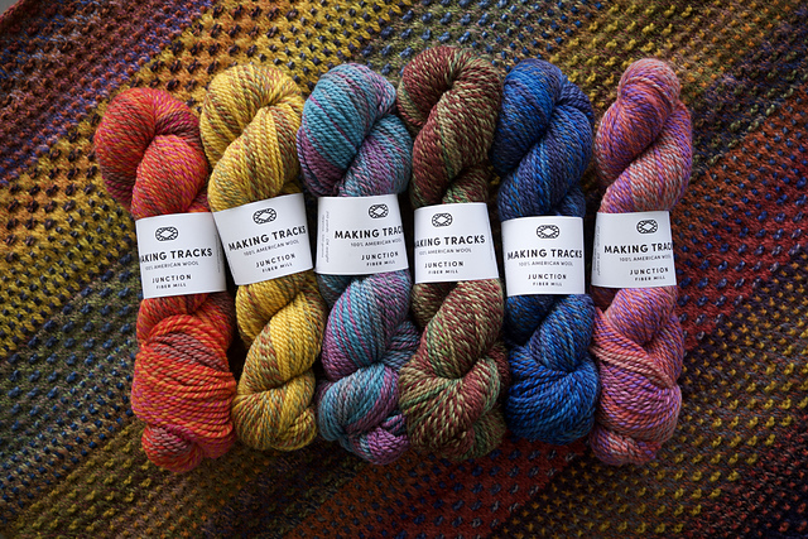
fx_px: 920
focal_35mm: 41
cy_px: 270
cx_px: 404
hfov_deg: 47.4
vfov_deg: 32.6
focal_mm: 27
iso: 160
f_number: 2.8
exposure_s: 1/70
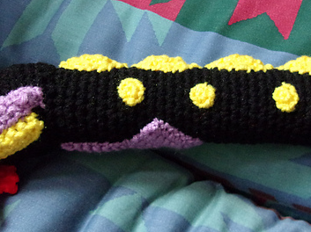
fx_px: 440
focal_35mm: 49
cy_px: 107
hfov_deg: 38.9
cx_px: 168
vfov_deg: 29.6
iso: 451
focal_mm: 4.9
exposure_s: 1/17
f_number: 3
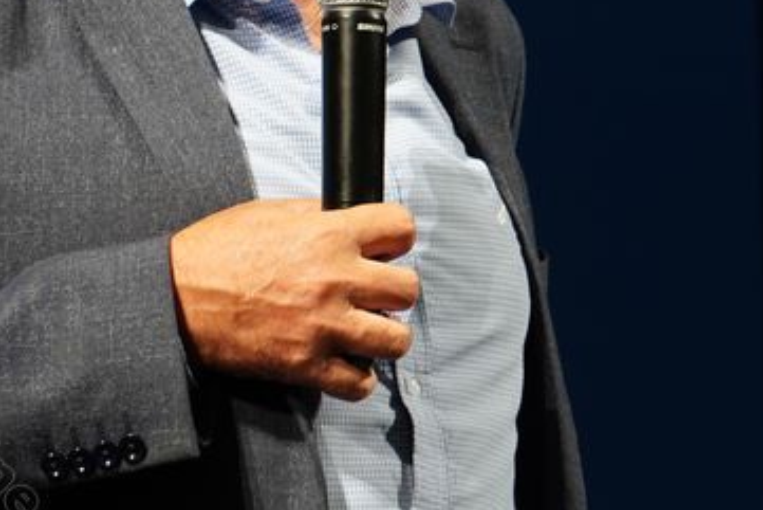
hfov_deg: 3.6
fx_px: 12179
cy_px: 50
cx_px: 490
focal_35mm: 574
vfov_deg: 2.4
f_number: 5.6
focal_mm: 135
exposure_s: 1/20
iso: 500
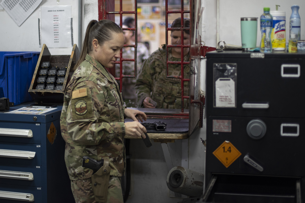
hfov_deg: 39.6
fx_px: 424
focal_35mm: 50
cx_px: 152
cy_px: 102
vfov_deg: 27.0
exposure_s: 1/200
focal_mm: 50
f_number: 1.4
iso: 640
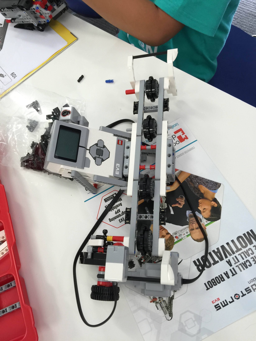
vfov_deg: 61.7
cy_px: 170
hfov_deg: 48.2
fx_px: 286
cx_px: 128
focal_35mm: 29
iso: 40
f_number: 2.2
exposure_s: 1/33
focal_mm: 4.15
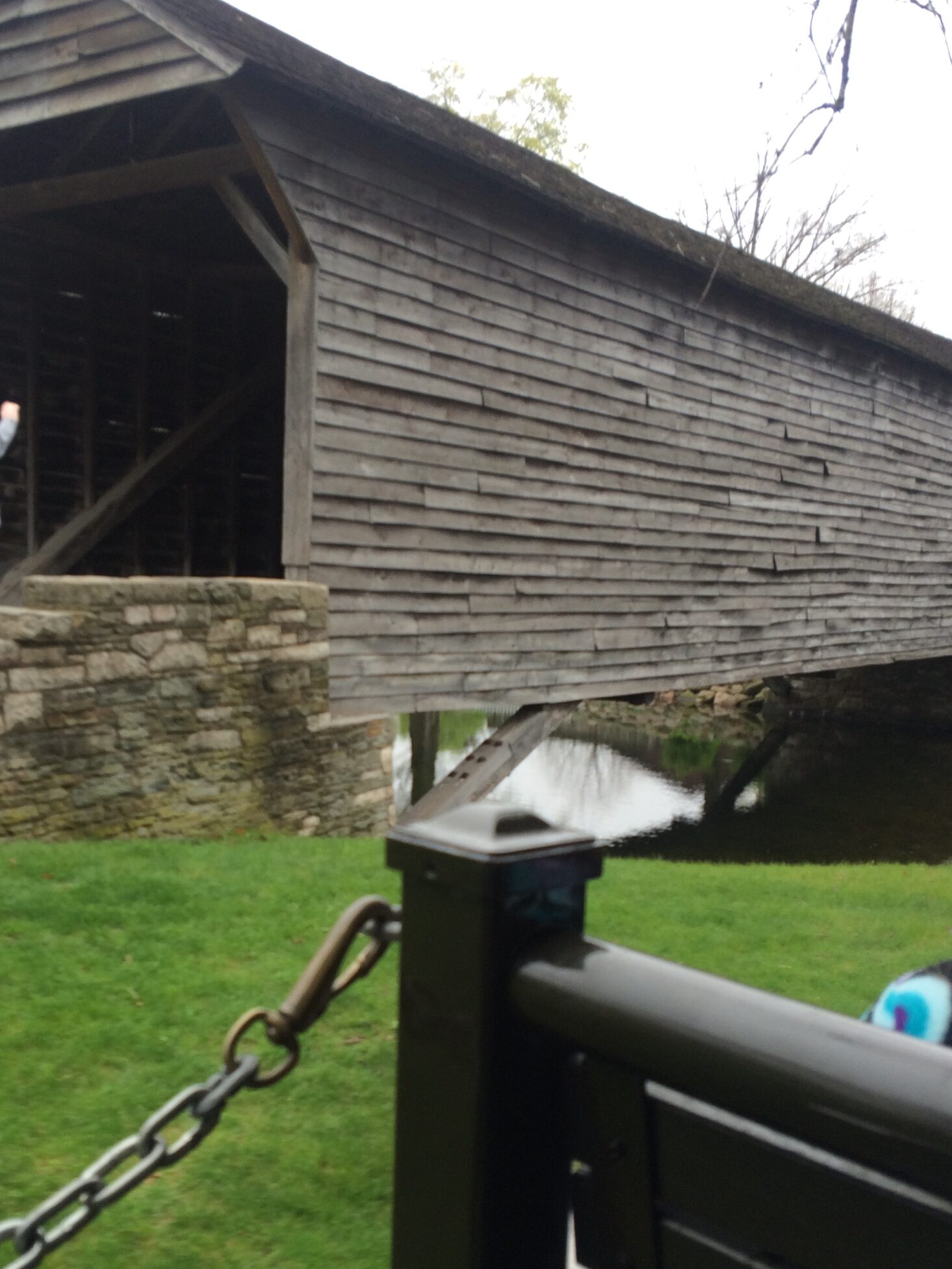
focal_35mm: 38
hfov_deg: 37.6
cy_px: 799
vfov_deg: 48.5
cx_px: 390
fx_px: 1394
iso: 40
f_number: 2.2
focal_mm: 4.15
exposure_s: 1/120
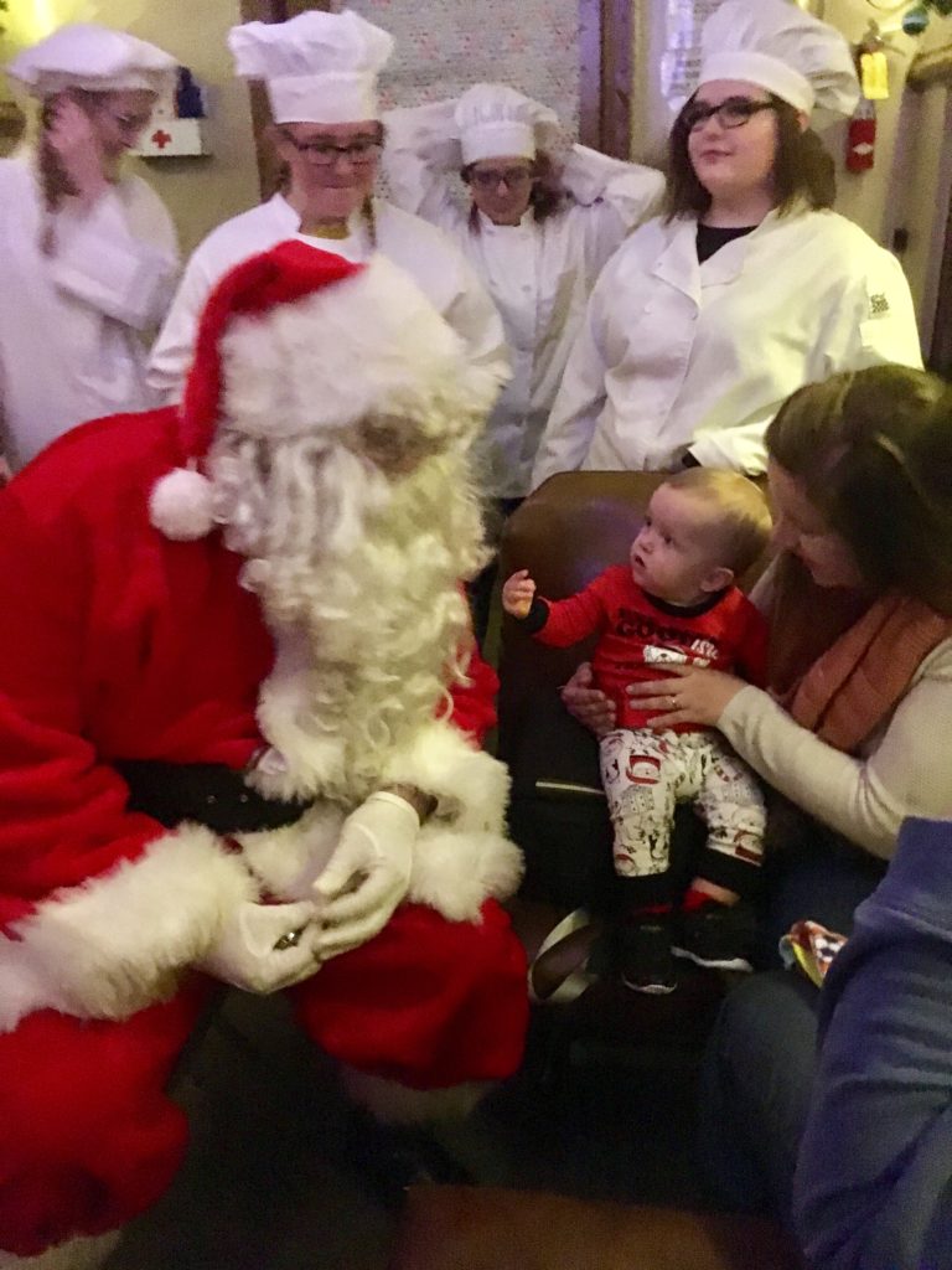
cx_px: 476
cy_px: 635
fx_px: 1063
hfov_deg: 48.2
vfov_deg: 61.7
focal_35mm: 29
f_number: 2.2
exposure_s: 1/15
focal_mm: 4.15
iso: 1250
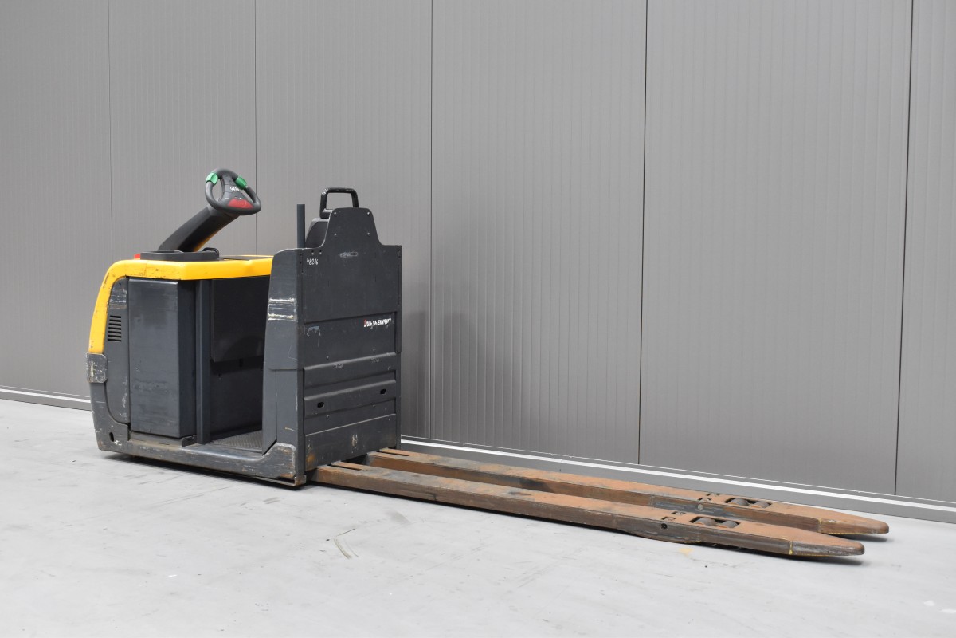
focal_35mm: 45
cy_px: 319
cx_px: 478
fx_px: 1195
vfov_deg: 29.9
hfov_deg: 43.6
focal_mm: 30
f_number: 6.3
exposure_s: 1/30
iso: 1600
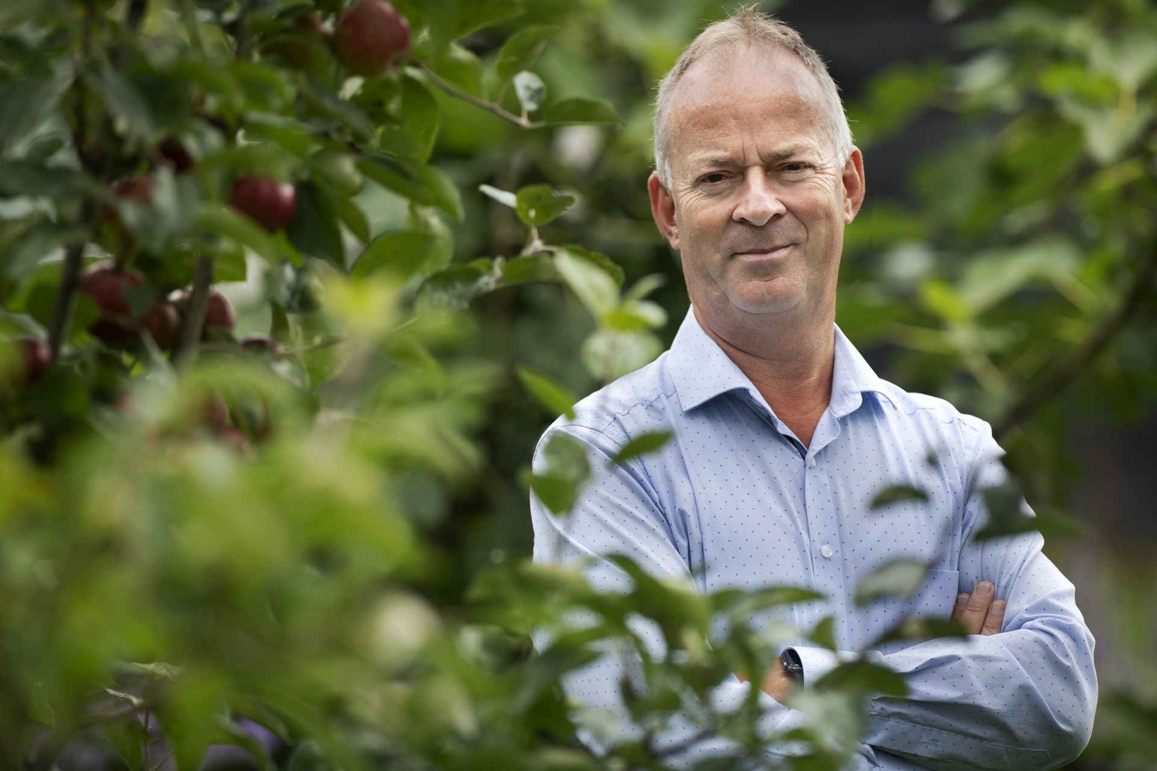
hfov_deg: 6.9
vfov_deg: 4.6
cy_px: 386
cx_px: 578
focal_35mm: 300
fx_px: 9641
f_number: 4.5
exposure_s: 1/250
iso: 100
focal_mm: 300
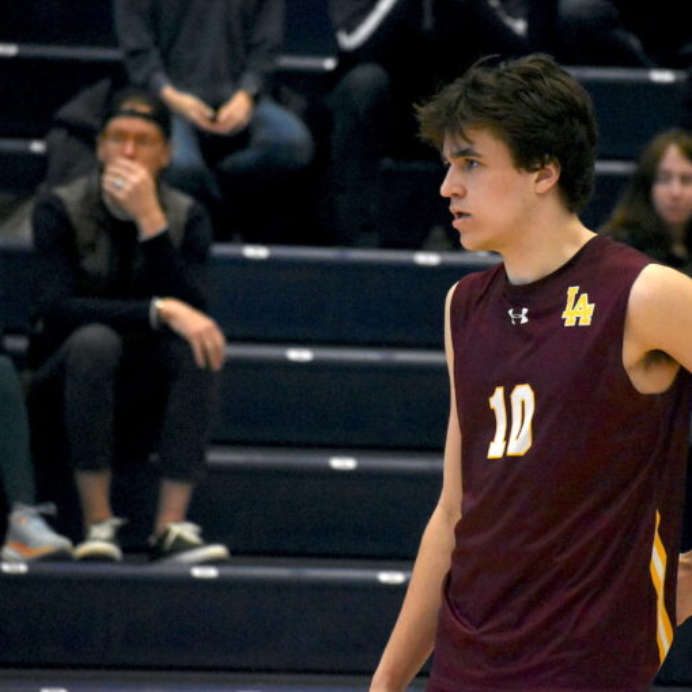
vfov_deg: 4.3
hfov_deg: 4.3
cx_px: 374
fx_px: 9137
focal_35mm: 404
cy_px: 347
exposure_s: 1/1250
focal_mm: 210
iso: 6400
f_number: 5.3
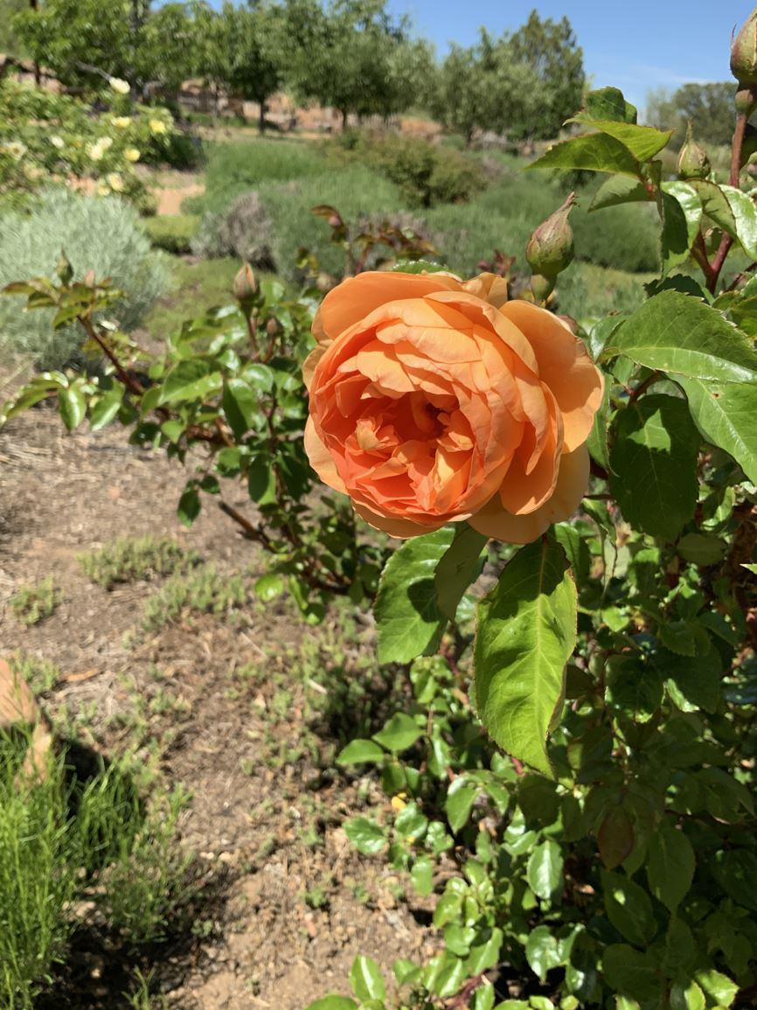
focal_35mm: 29
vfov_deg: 61.7
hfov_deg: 48.2
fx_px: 846
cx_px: 378
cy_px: 505
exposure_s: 1/1984
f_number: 1.8
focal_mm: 3
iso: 16
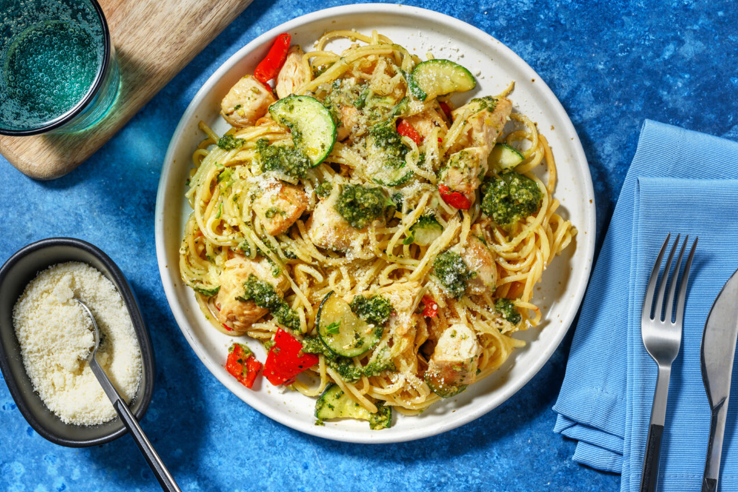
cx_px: 375
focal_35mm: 60
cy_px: 223
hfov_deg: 33.4
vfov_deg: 22.6
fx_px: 1230
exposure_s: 1/125
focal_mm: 50
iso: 100
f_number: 14
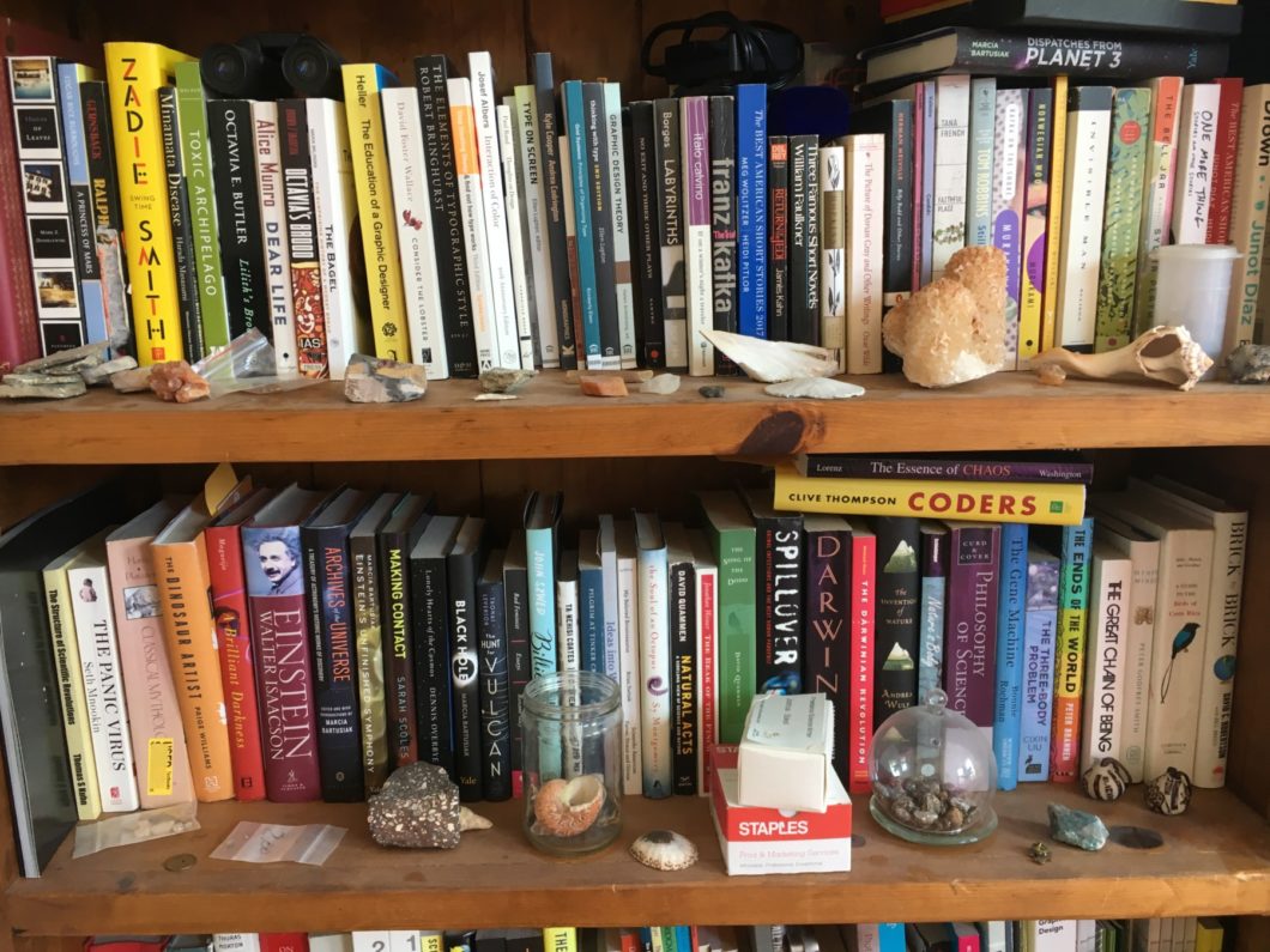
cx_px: 635
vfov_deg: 48.2
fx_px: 1064
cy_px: 476
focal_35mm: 29
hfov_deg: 61.7
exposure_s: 1/30
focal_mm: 4.15
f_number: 2.2
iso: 50
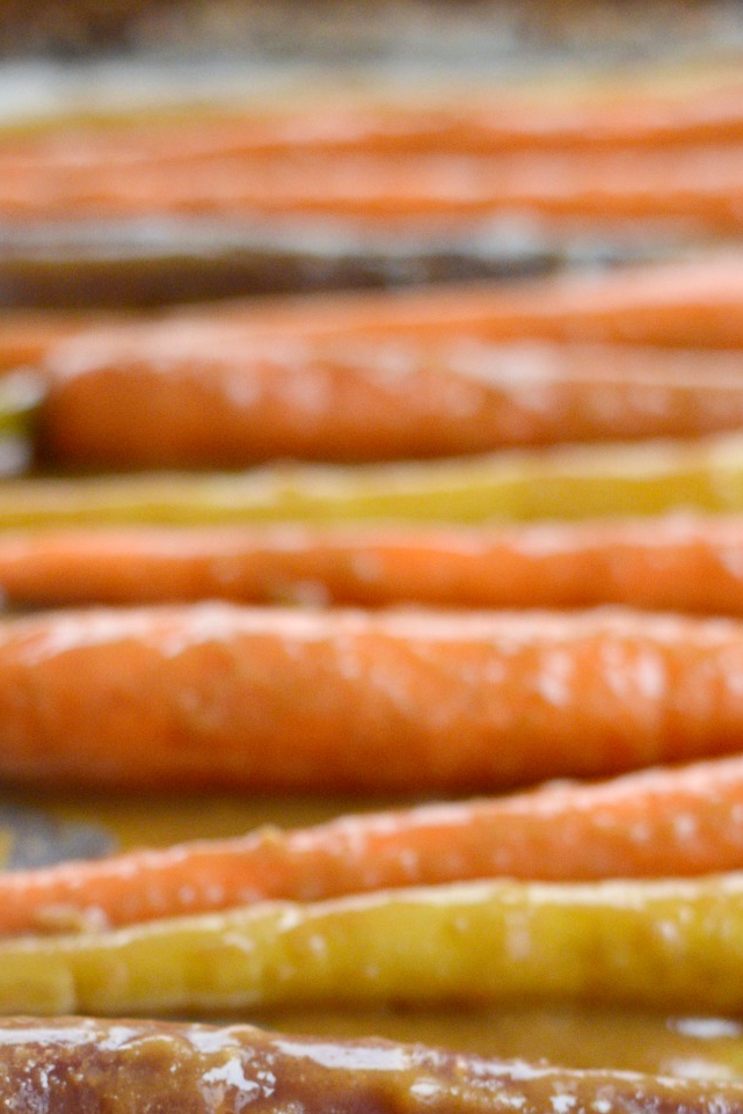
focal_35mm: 113
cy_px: 1159
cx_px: 232
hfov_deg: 12.1
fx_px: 3497
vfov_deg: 17.6
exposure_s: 1/1000
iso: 1600
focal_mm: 50
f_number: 2.8
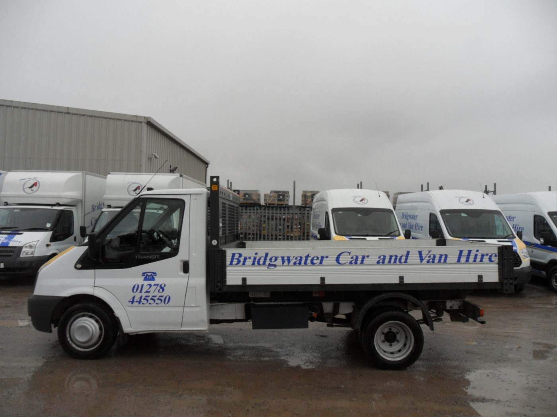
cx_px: 278
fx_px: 434
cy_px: 208
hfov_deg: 65.3
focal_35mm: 27
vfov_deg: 51.4
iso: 80
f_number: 3.5
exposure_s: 1/45
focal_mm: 4.9
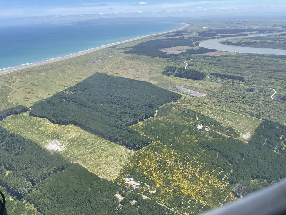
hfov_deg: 67.3
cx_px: 143
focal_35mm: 26
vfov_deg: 53.1
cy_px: 108
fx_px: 215
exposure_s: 1/1825
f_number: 1.6
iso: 32
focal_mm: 4.2
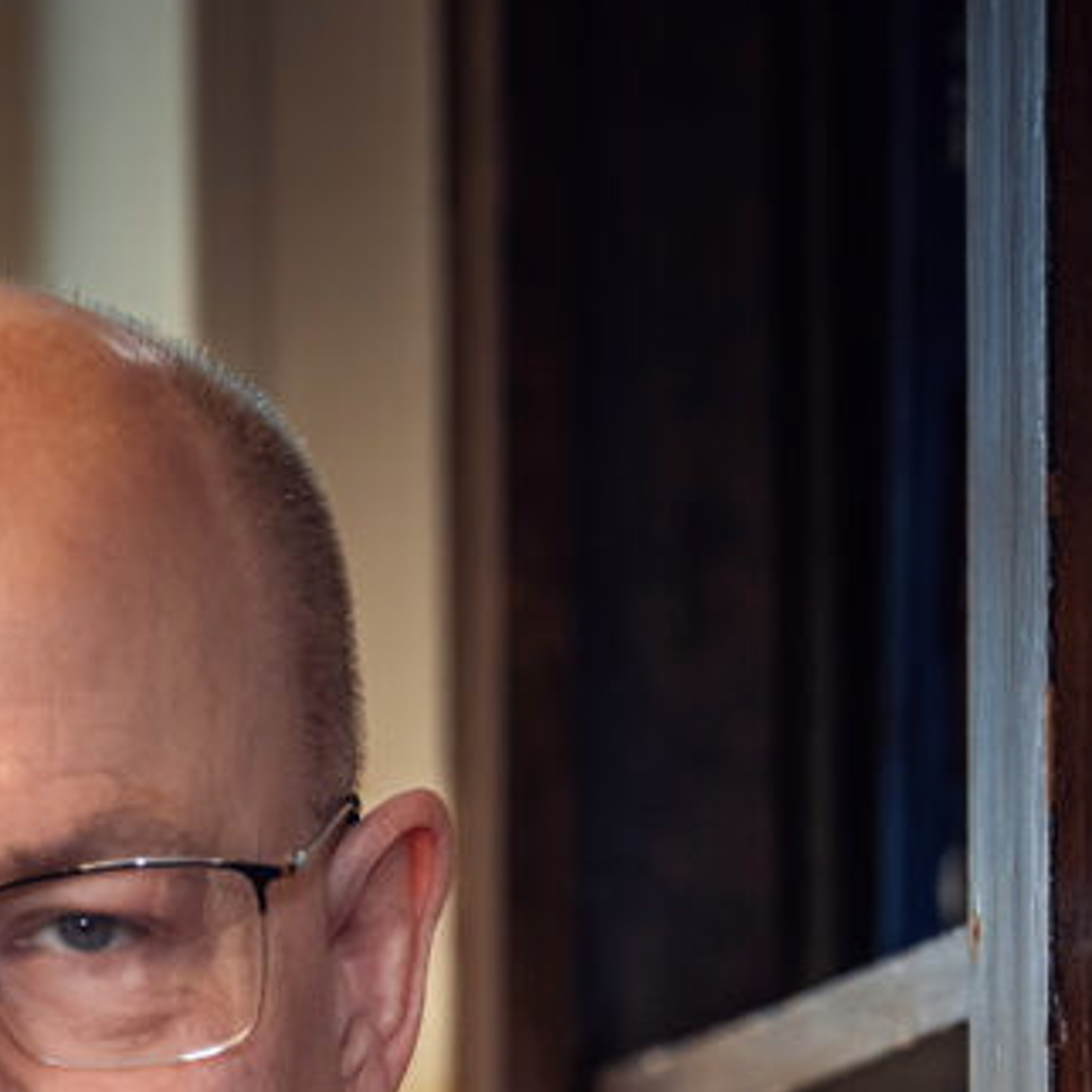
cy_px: 2138
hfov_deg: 3.8
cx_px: 258
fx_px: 16382
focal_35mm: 459
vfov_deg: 3.8
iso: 400
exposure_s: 1/160
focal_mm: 85
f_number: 2.8
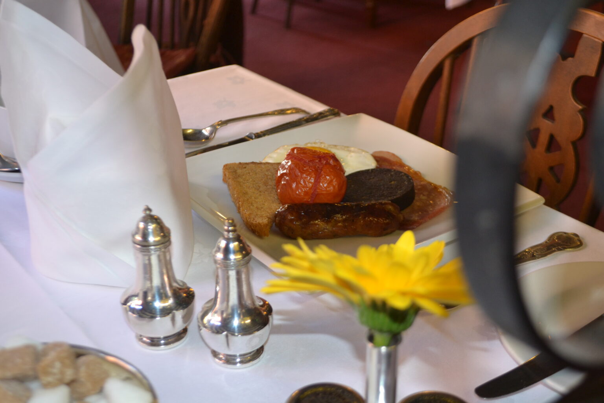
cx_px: 302
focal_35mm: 52
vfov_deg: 25.8
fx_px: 881
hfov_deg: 37.9
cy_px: 202
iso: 640
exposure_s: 1/15
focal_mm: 35
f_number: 5
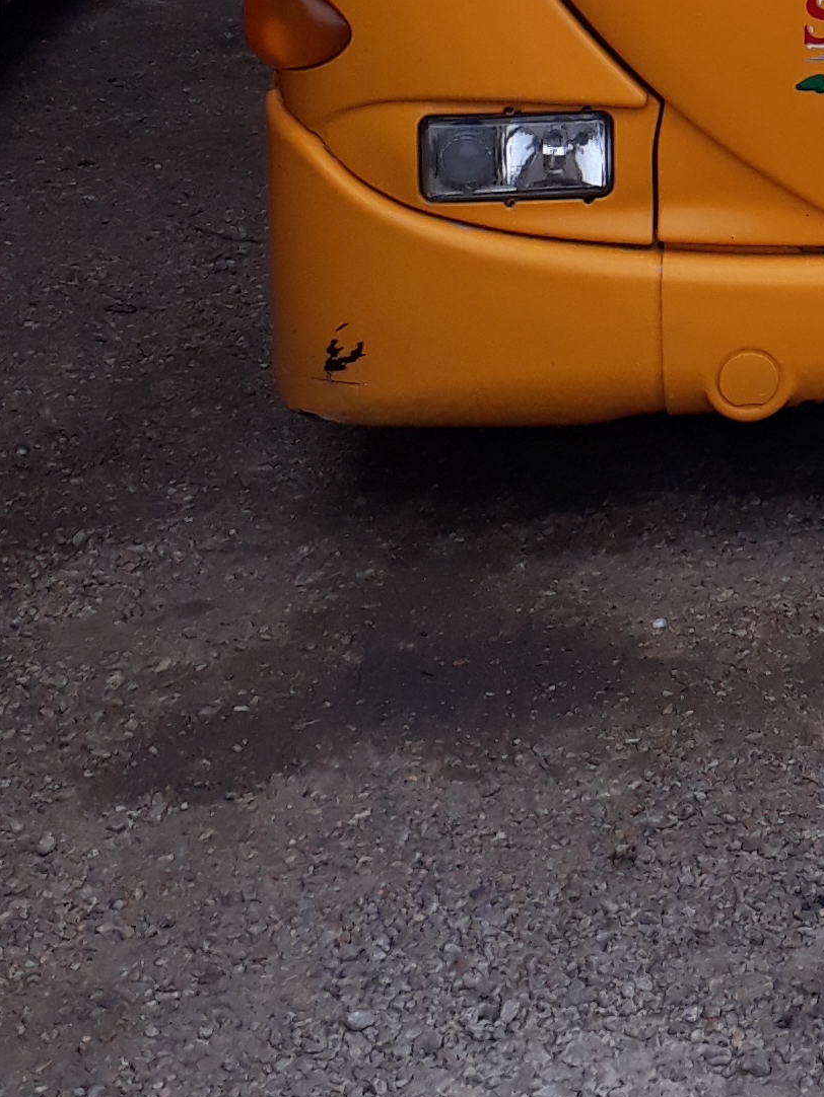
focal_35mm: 103
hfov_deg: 13.5
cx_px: 1277
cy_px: -293
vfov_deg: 17.9
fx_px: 3268
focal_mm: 3.6
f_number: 1.9
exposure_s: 1/1124
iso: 40
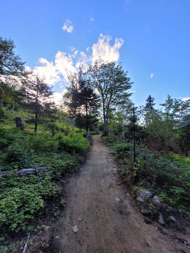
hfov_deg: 89.9
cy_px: 126
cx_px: 95
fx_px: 95
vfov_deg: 106.2
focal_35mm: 13
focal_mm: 1.74
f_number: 2.2
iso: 40
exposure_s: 1/370
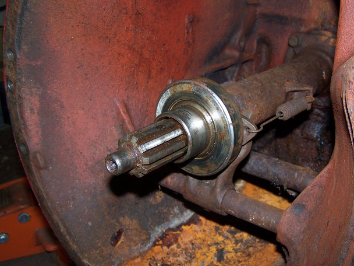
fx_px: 440
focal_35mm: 43
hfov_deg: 43.8
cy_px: 135
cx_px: 200
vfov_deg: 33.6
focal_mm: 6.3
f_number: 2.8
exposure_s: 1/60
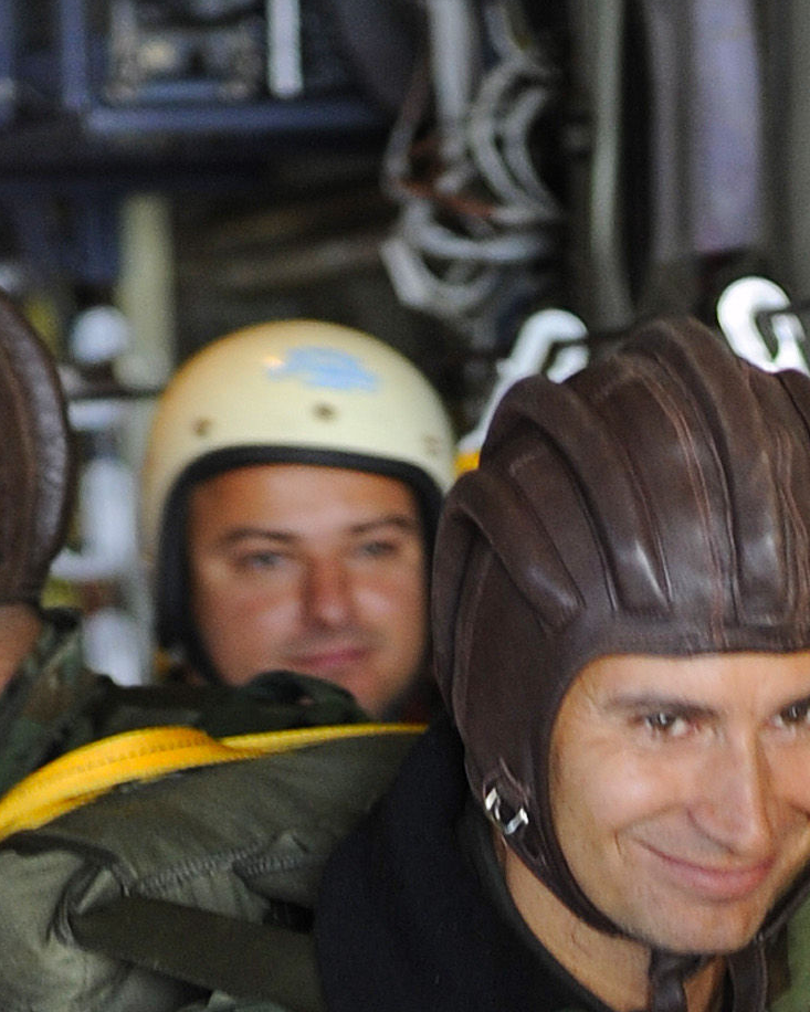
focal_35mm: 305
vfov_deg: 6.2
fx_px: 9138
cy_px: 2028
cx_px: 536
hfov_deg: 5.1
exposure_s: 1/60
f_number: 2.8
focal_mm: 70
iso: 800
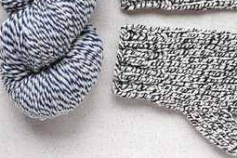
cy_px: 26
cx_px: 125
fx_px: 678
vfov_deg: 13.2
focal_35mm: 103
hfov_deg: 19.8
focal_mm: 35
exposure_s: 1/60
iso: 1100
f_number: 6.3
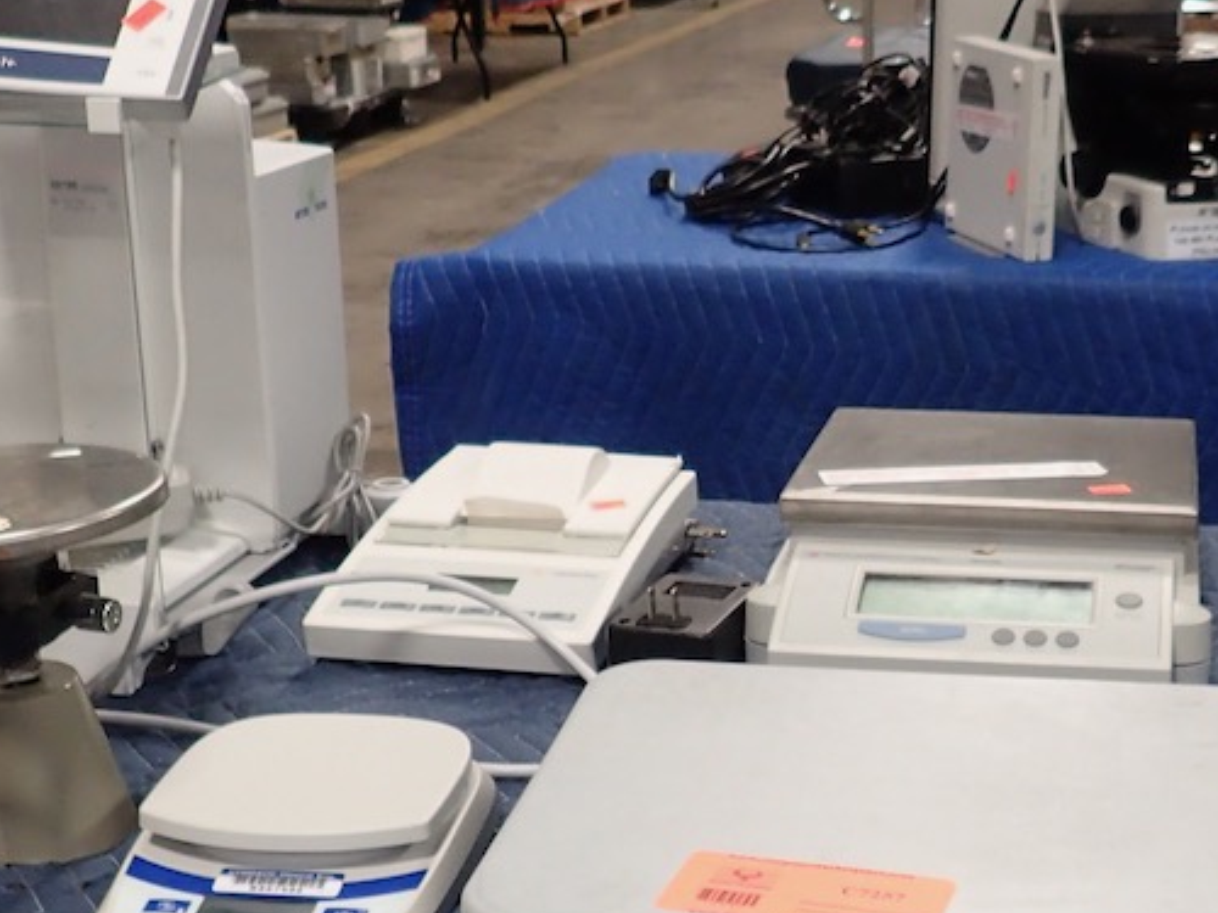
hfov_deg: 30.1
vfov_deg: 22.6
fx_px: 2252
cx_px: 780
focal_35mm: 64
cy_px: 752
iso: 320
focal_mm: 4.5
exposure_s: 1/30
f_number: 2
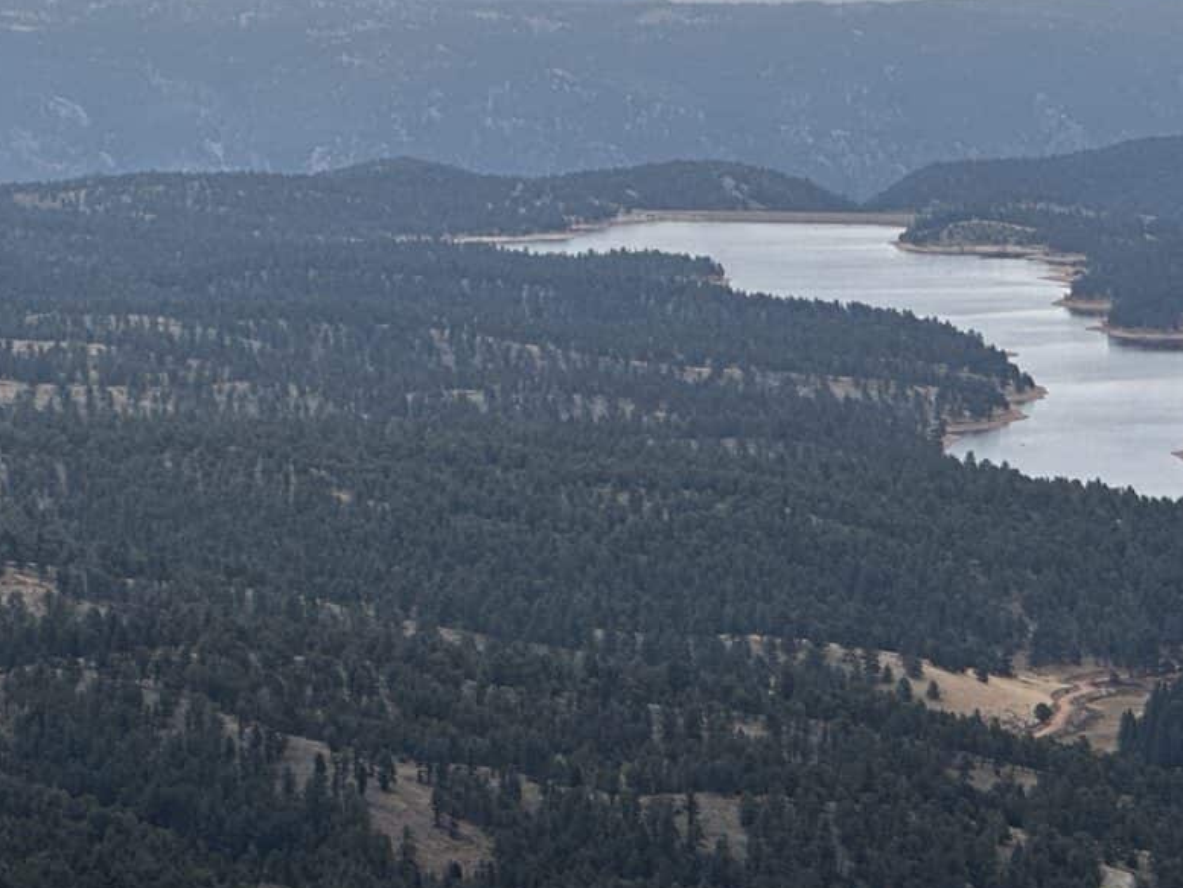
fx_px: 6939
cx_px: 1012
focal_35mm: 203
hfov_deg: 9.7
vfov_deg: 7.3
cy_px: 203
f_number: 2.8
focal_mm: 9
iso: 32
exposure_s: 1/481
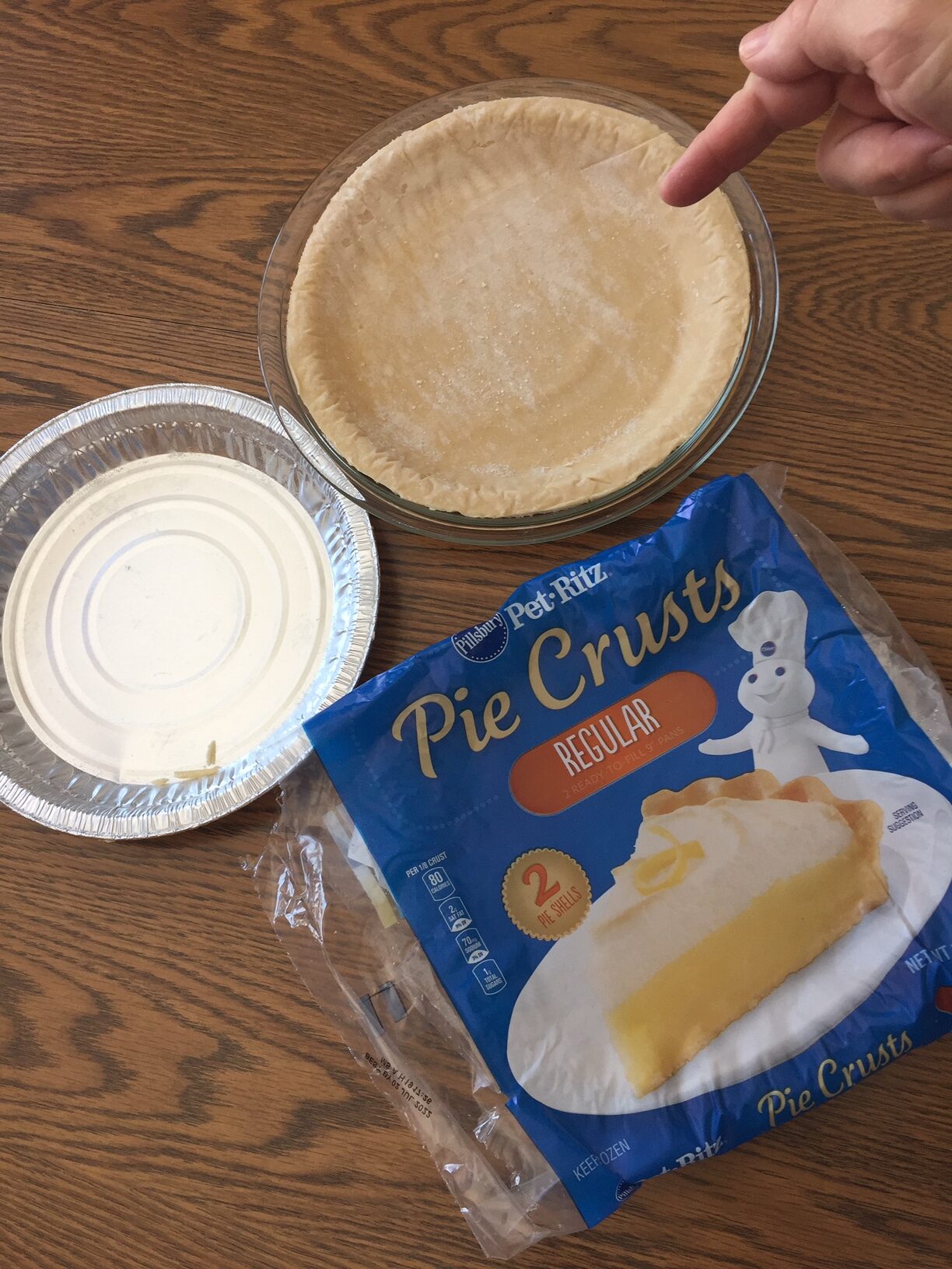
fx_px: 1063
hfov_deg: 48.2
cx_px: 476
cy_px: 634
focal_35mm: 29
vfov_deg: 61.7
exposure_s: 1/120
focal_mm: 4.15
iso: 50
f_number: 2.2
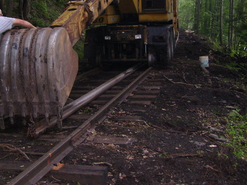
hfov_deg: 33.2
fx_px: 414
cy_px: 69
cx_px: 104
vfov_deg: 25.2
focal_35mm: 58
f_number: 2.7
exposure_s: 1/60
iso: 125
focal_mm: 6
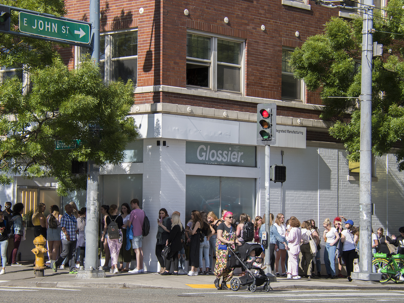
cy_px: 150
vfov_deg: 16.1
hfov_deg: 21.3
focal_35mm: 92
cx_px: 180
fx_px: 1074
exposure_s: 1/640
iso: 200
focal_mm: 56
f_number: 5.6
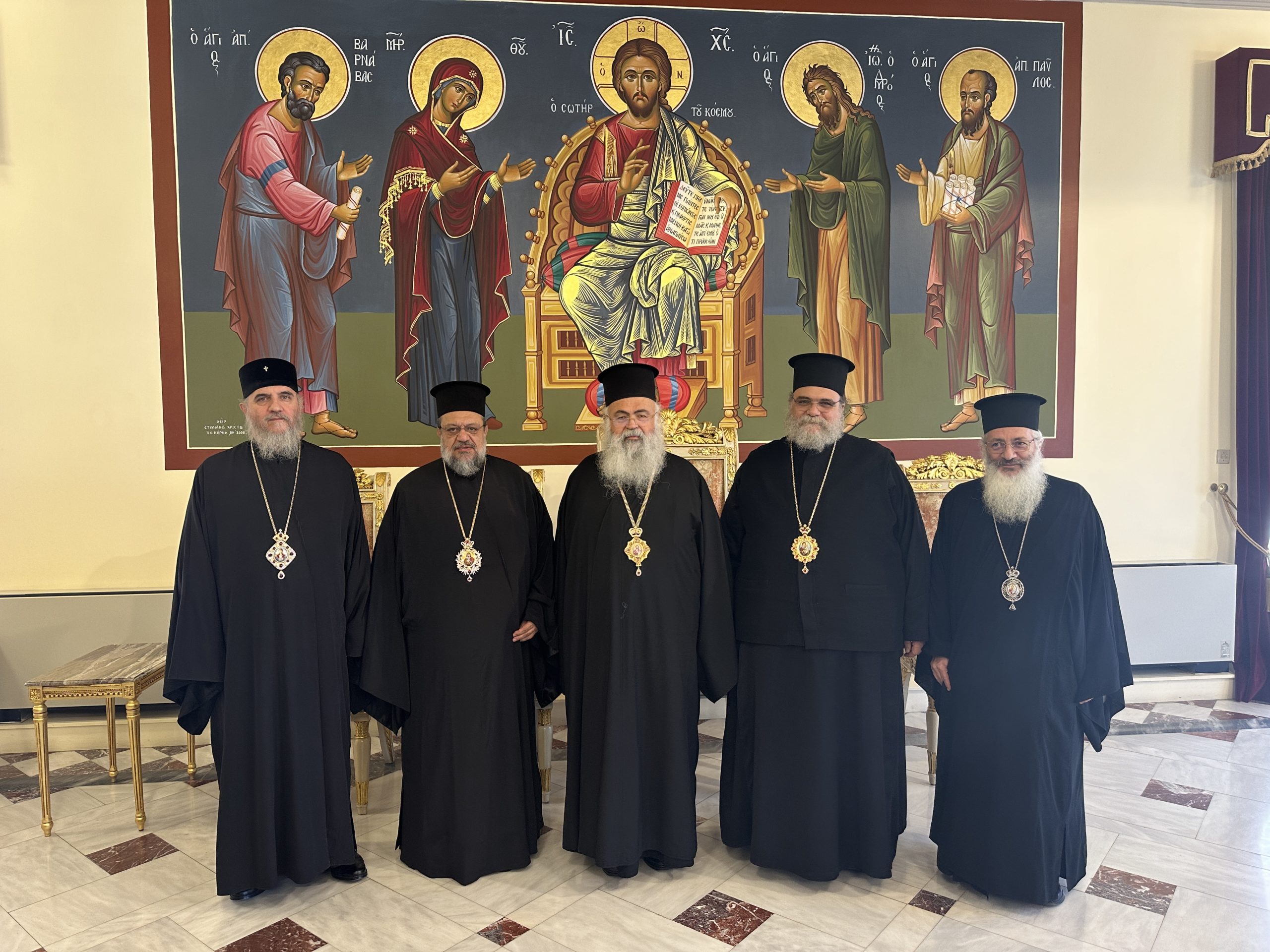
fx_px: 881
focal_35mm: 24
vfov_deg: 56.8
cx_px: 635
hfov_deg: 71.6
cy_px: 476
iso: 125
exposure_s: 1/50
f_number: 1.78
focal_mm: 6.86
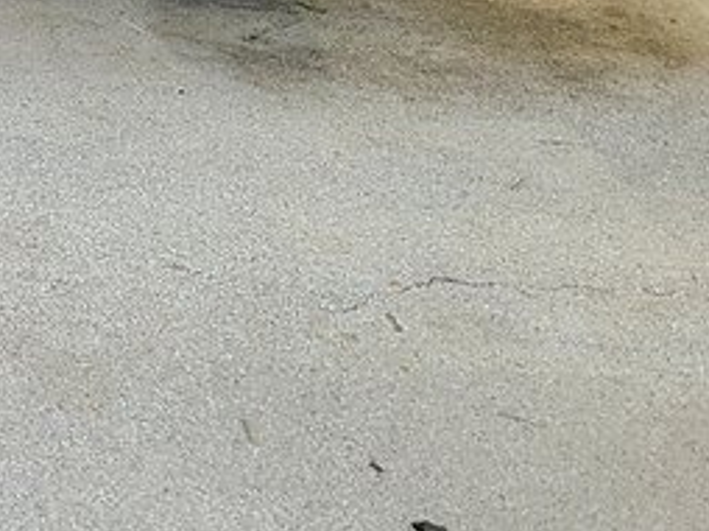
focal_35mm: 105
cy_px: -361
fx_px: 2149
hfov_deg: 15.6
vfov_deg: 13.0
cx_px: -628
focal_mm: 5.4
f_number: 1.8
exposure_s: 1/59
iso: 100
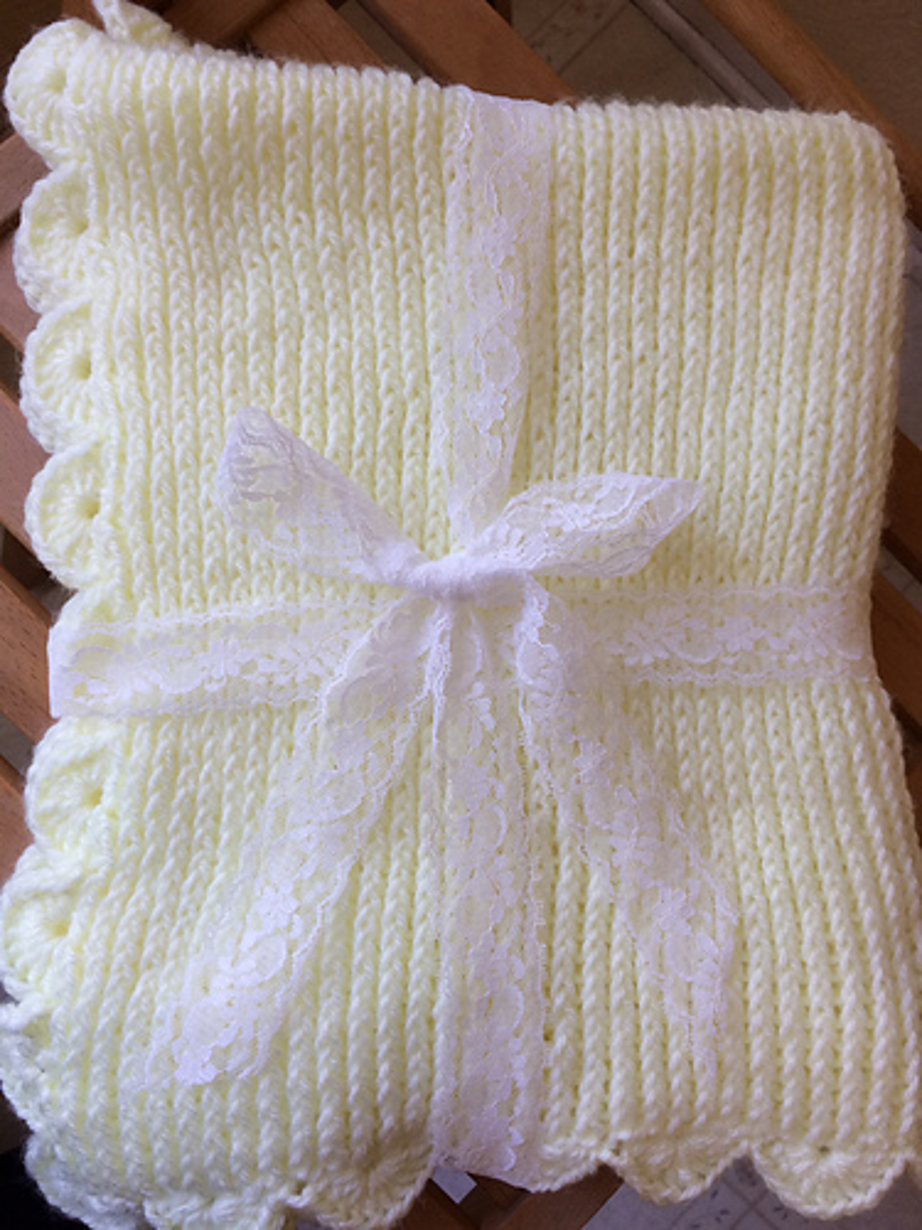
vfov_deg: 61.7
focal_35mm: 29
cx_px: 461
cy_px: 615
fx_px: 1030
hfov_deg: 48.2
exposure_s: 1/30
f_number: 2.2
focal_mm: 4.15
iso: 32
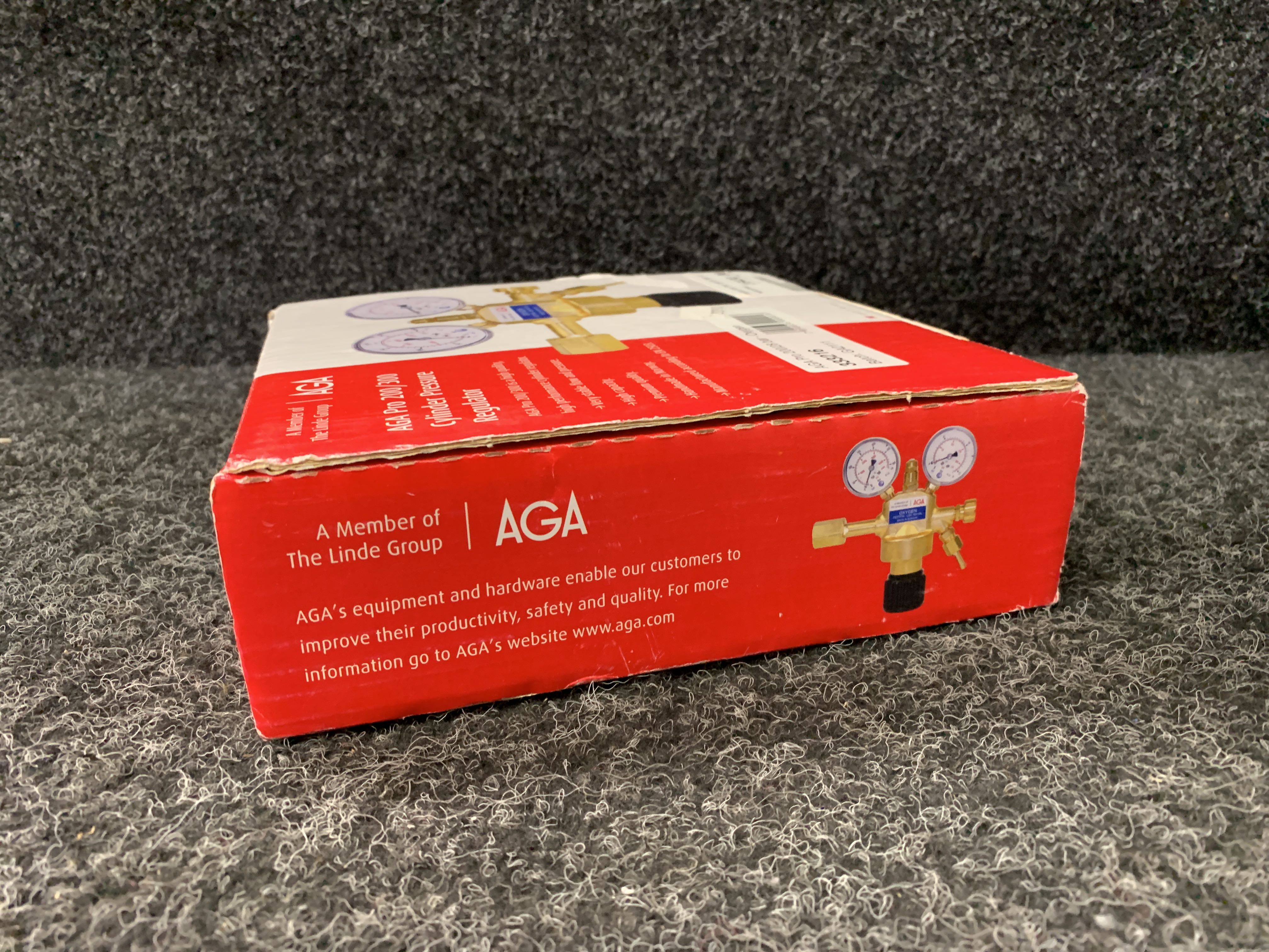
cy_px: 476
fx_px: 953
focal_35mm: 26
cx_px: 634
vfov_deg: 53.1
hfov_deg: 67.3
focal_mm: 4.25
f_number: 1.8
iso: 400
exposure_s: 1/42
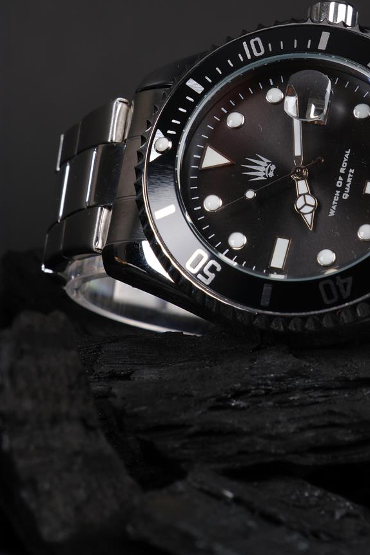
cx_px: 298
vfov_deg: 12.1
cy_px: 170
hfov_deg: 8.1
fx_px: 2605
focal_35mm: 169
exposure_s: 1/80
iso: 400
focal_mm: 67.5
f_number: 8
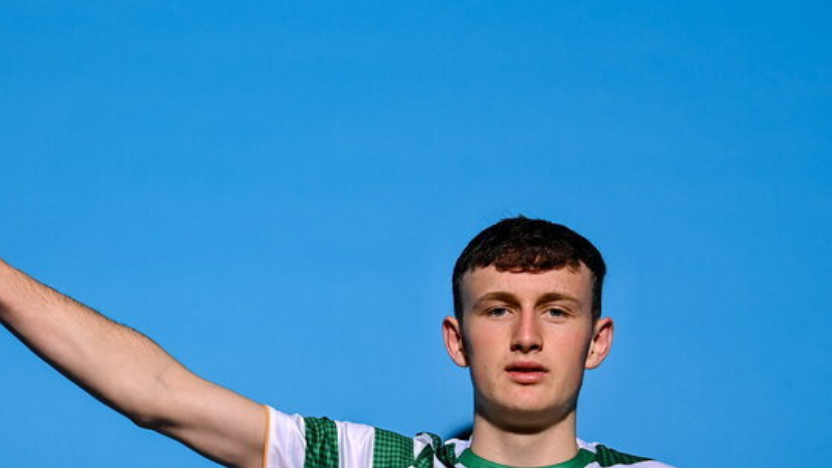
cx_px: 316
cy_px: 512
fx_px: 1853
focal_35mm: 84
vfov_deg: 14.1
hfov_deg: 25.2
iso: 320
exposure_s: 1/800
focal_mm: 42
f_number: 5
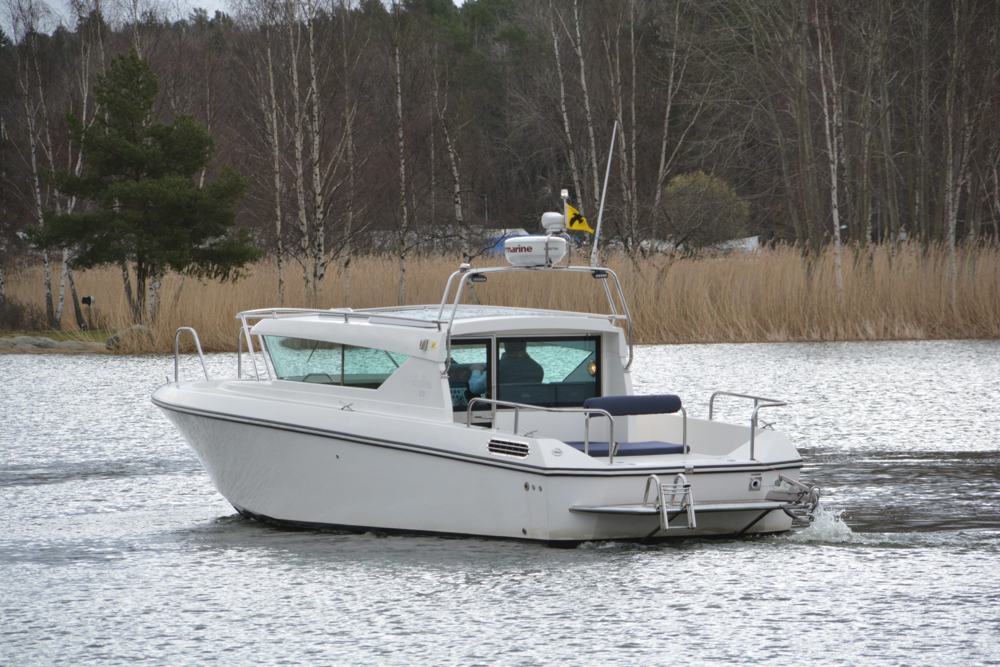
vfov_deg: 6.3
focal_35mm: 218
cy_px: 334
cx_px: 500
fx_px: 6042
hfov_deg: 9.5
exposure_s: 1/1000
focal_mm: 145
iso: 640
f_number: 5.6
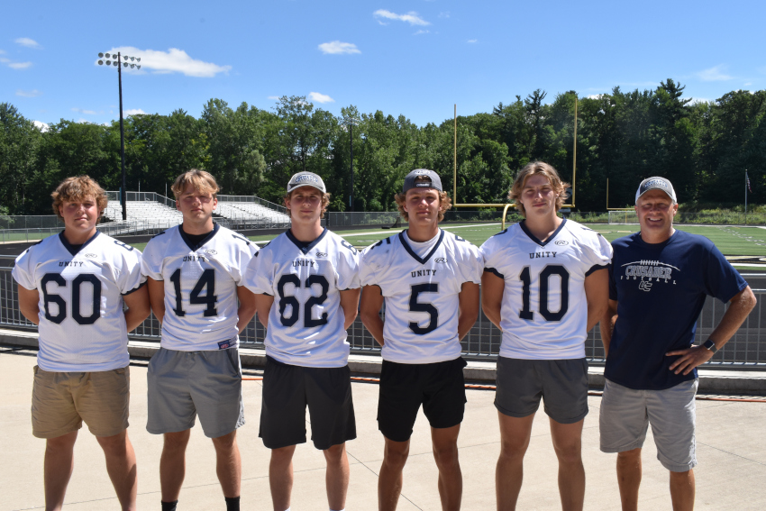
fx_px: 702
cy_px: 256
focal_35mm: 33
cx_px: 383
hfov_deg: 57.2
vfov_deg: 40.0
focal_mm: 22
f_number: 25
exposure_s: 1/160
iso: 400
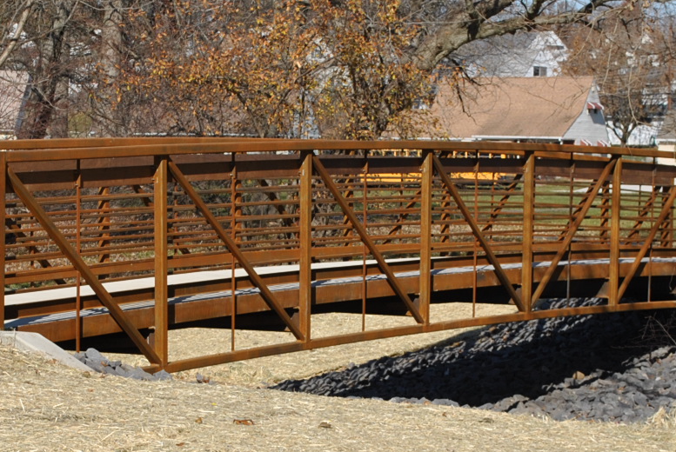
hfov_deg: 14.4
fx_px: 2669
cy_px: 352
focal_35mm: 142
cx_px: 244
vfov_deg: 9.7
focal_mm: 38
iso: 100
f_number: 9
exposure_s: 1/320
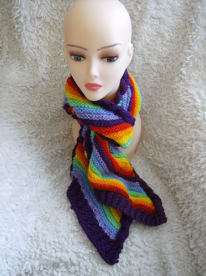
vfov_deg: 51.4
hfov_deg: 39.5
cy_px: 138
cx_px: 103
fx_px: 287
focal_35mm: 36
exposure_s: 1/25
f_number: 2.8
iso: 200
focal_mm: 6
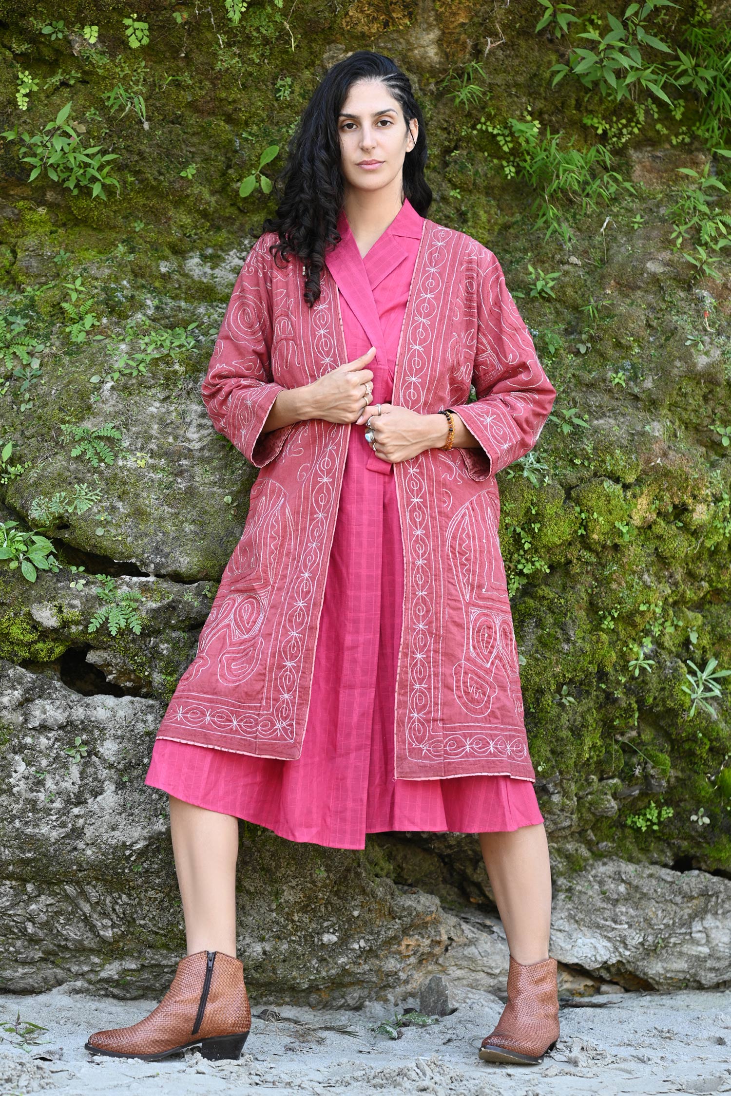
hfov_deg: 16.1
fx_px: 2589
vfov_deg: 23.9
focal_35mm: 85
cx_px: 366
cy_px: 548
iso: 160
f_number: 2.8
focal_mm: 85
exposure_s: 1/160
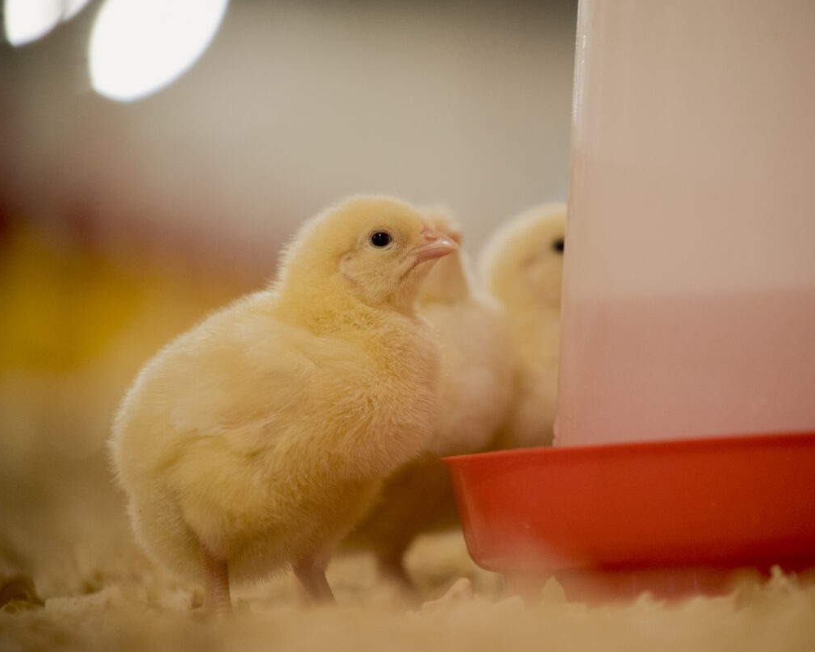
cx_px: 486
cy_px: 326
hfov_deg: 9.5
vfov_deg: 7.6
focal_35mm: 203
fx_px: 4896
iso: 1600
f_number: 5
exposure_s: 1/25
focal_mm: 180
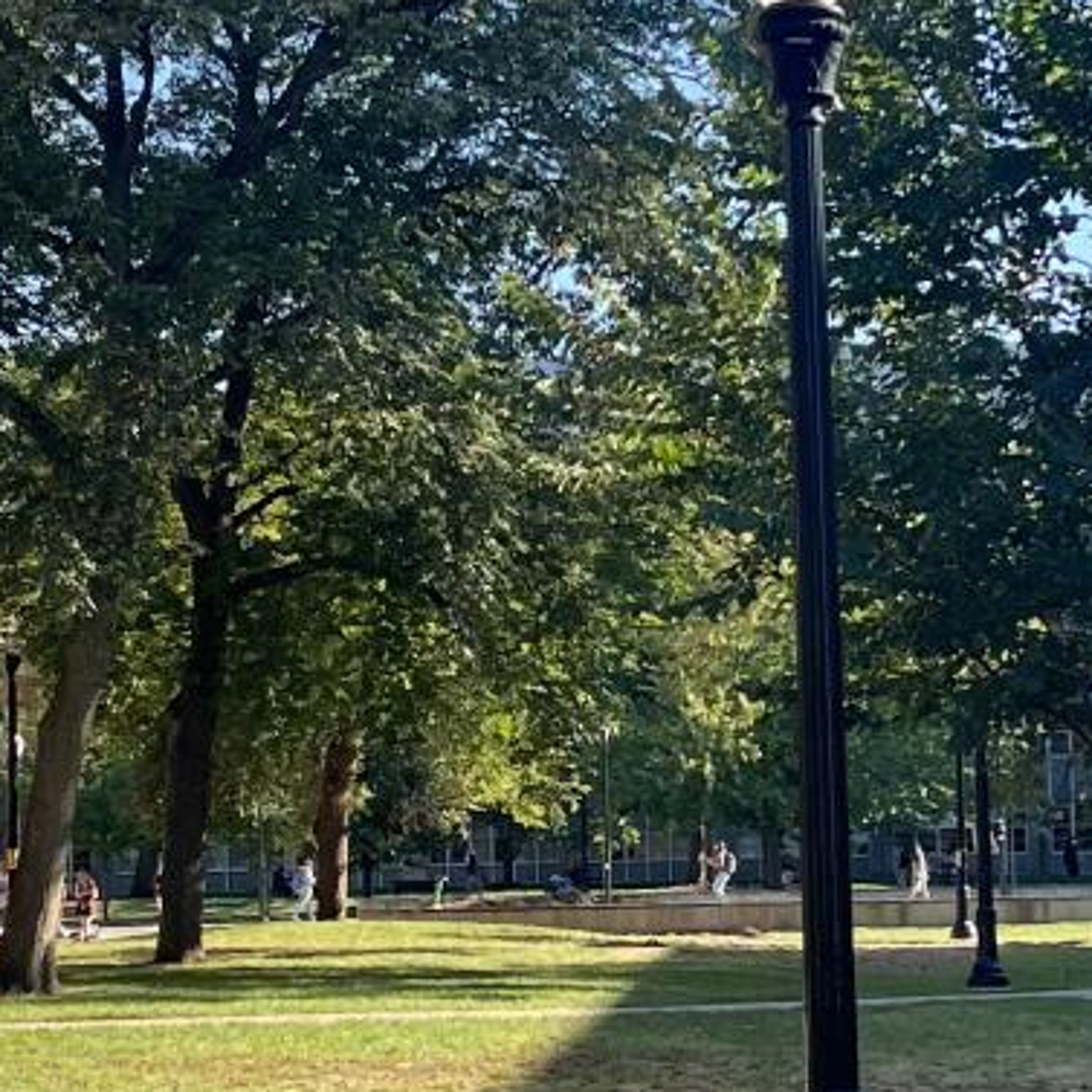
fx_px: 3712
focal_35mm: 104
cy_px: 520
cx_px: 617
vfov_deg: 16.7
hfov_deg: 16.7
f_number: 1.5
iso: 50
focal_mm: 5.7
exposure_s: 1/1252
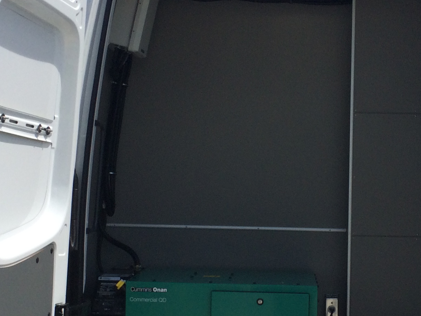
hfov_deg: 24.9
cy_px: 222
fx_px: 948
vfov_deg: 18.8
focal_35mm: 78
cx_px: 291
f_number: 2.2
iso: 32
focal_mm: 4.15
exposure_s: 1/2933
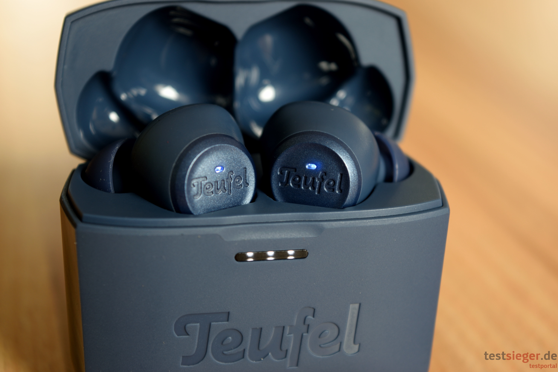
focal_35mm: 82
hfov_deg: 24.6
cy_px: 186
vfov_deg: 16.6
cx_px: 279
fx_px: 1279
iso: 100
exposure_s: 1/1.3
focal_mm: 55
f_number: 5.6
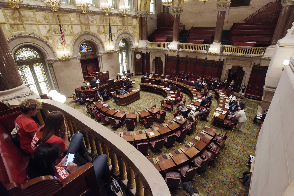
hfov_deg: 93.3
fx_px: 139
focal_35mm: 17
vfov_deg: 70.5
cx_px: 147
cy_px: 98
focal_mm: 17
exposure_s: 1/100
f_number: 4
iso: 2500
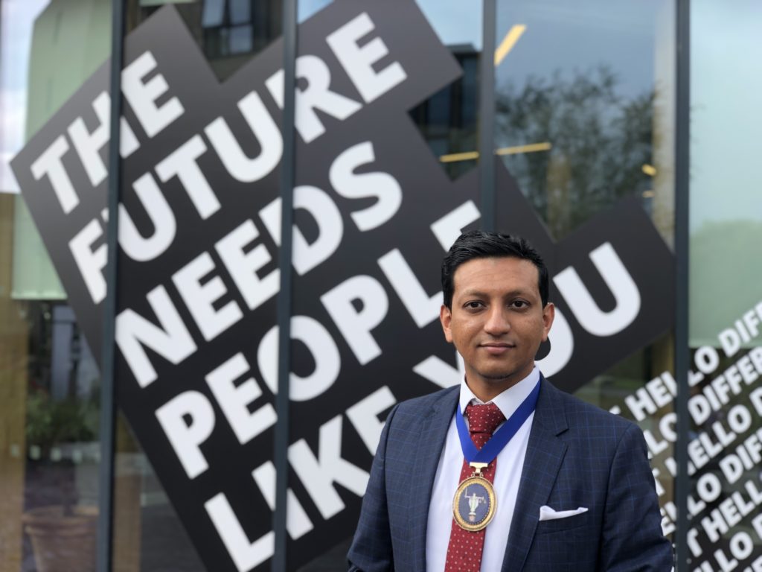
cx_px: 381
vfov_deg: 28.0
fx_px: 1145
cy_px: 286
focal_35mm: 52
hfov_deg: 36.8
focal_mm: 6
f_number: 2.4
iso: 16
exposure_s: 1/302
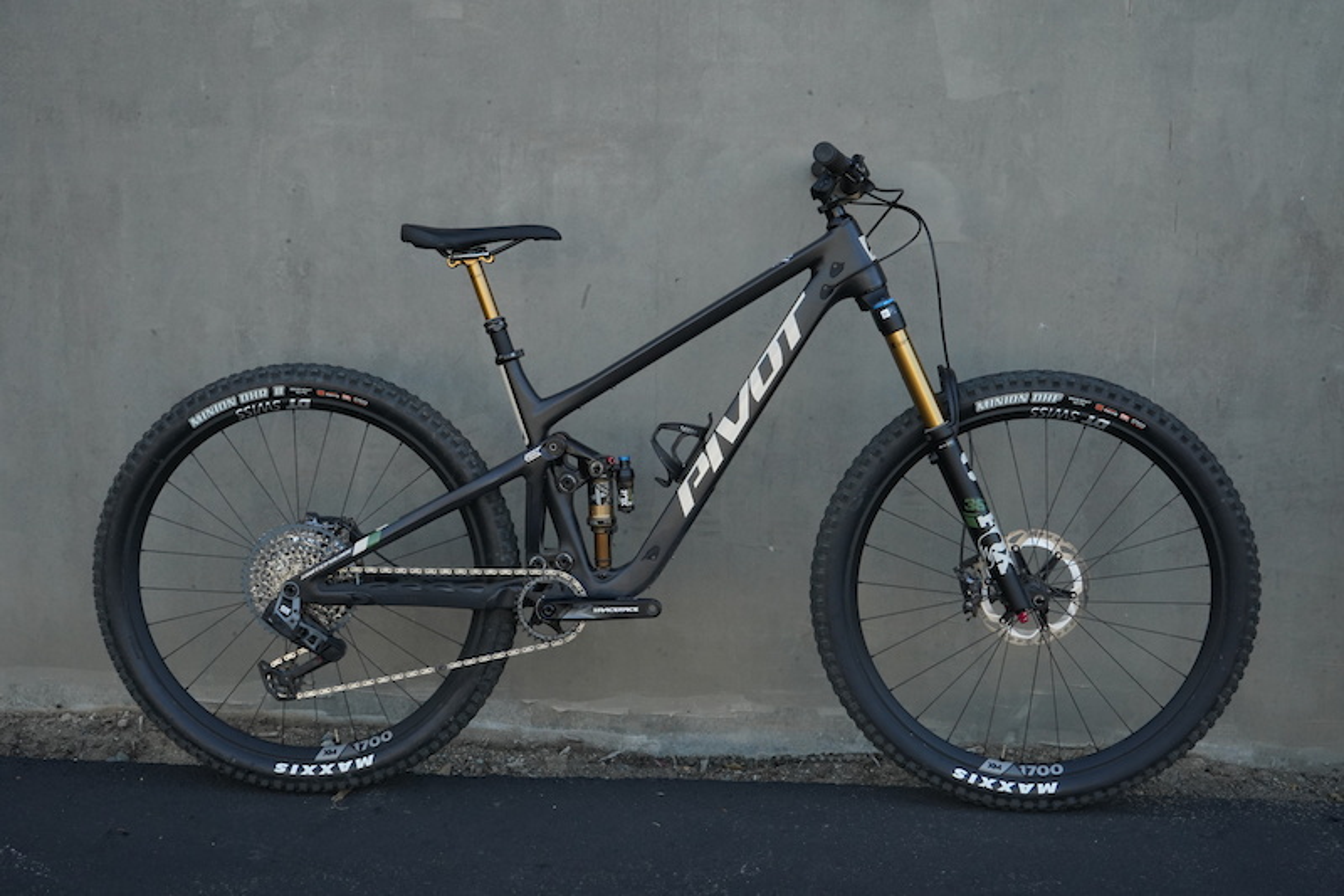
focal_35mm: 49
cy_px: 448
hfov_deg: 40.4
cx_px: 672
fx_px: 1829
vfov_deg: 27.5
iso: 2000
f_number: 25
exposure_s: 1/60
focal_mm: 49
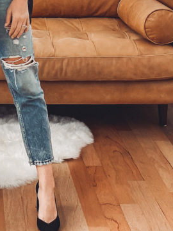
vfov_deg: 24.6
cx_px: -27
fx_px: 493
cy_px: -20
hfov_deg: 18.9
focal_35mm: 74
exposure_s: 1/120
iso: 80
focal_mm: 4.25
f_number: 1.8
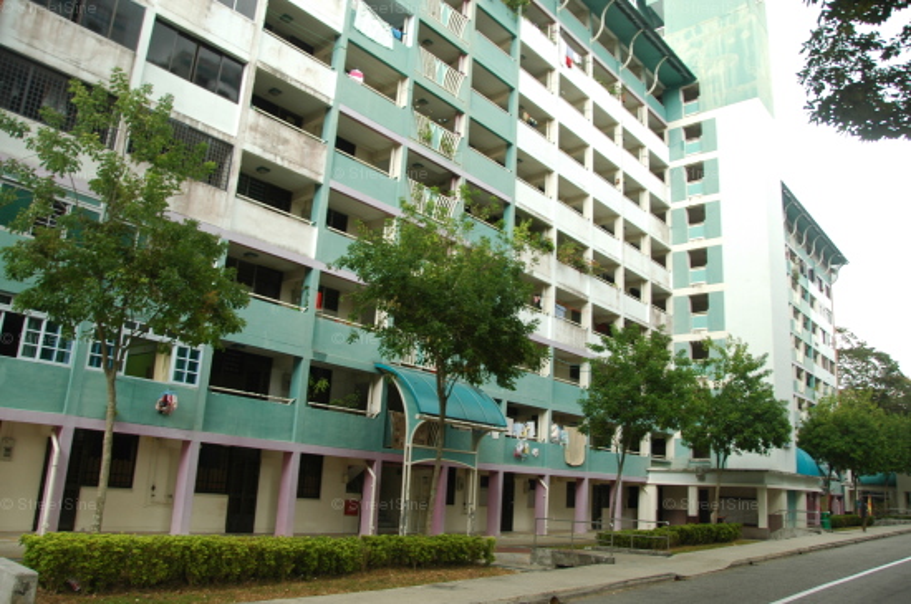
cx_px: 456
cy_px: 302
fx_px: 682
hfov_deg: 67.5
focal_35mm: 27
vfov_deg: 47.8
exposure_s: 1/40
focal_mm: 18
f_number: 4
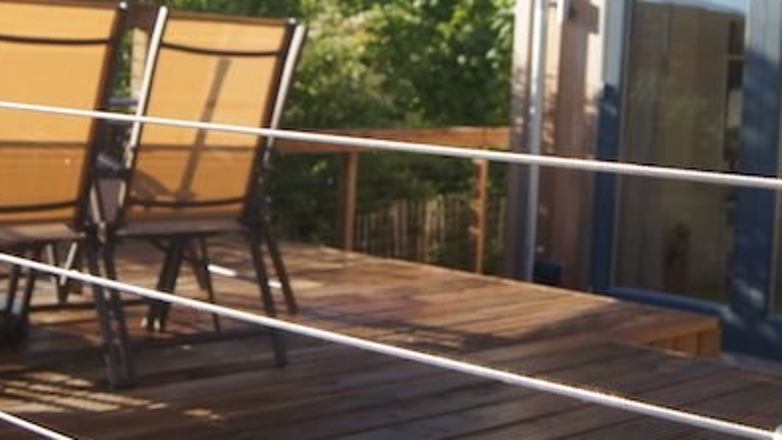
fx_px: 1182
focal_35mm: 57
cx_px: 397
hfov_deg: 36.6
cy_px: -44
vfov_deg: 20.1
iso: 100
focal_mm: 18
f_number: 6.3
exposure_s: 1/80
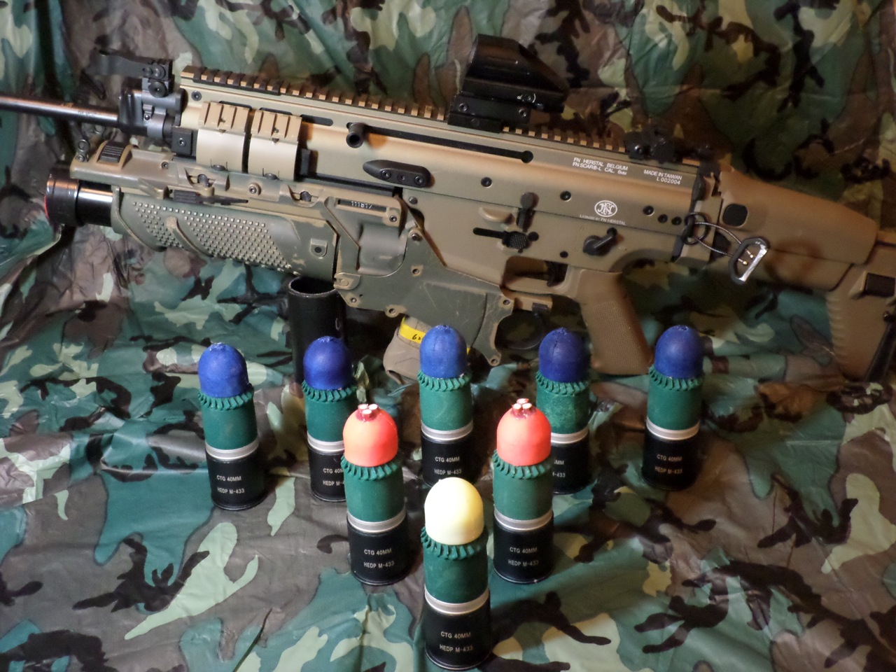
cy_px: 336
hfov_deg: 43.9
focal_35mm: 43
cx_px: 448
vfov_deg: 33.6
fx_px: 1113
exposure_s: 1/15
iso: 640
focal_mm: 7.8
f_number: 3.2
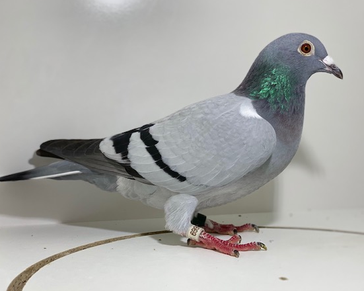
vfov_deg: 25.8
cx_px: 195
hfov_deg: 32.0
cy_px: 135
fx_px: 635
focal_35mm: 59
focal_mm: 6
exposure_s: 1/256
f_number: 2
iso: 20
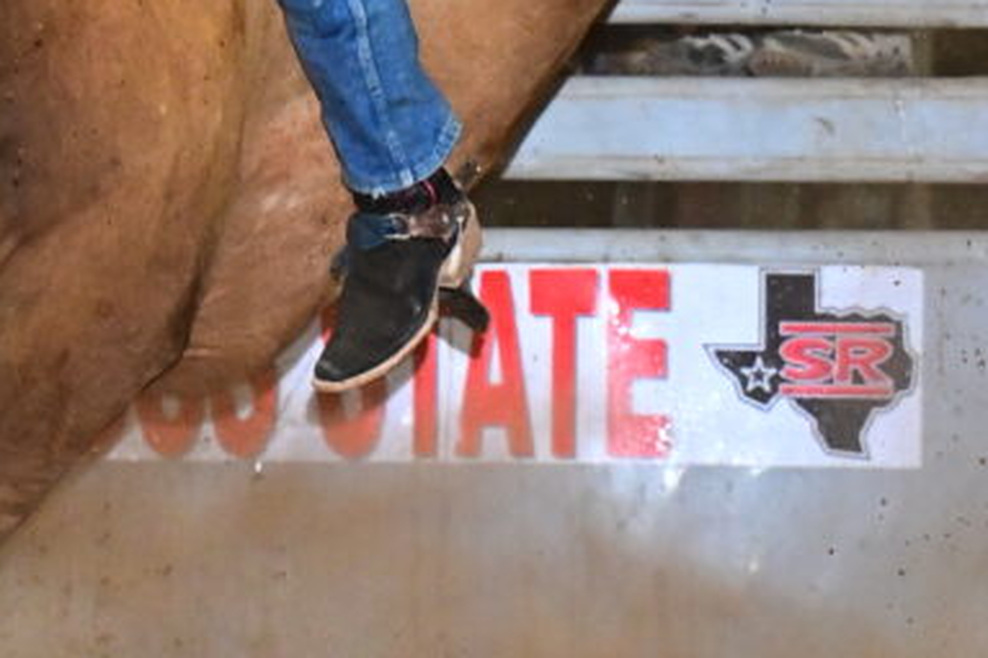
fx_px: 29708
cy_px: -314
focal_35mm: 1083
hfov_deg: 1.9
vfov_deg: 1.3
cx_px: 286
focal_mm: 180
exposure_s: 1/250
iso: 1250
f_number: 3.5
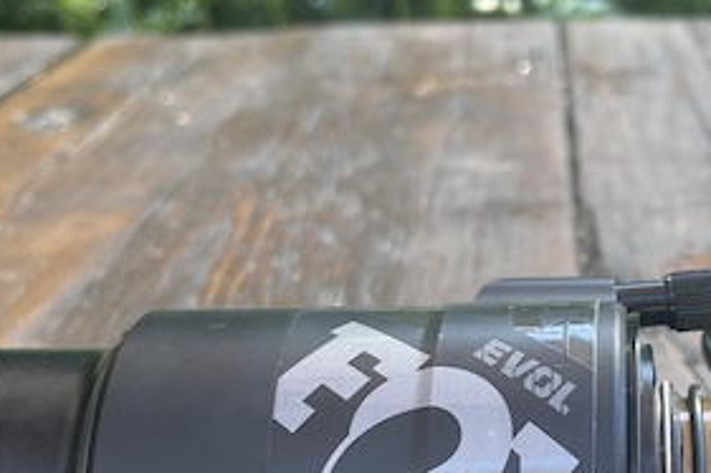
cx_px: 590
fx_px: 1520
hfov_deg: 25.8
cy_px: 384
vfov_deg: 17.5
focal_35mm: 77
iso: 32
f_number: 1.6
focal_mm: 4.2
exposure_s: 1/114
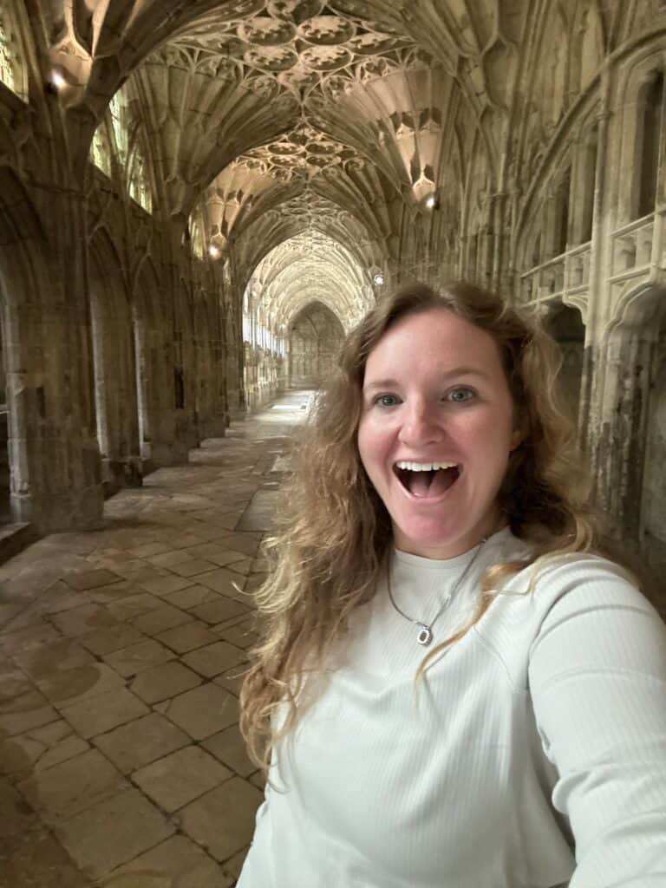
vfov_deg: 73.9
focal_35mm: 23
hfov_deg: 58.9
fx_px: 590
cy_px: 444
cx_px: 333
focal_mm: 2.69
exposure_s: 1/25
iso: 400
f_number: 1.9
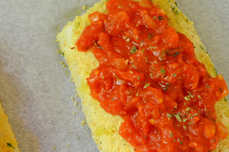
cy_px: 112
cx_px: 49
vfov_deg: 16.7
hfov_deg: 24.7
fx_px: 514
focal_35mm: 81
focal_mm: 28
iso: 100
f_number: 10
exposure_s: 2
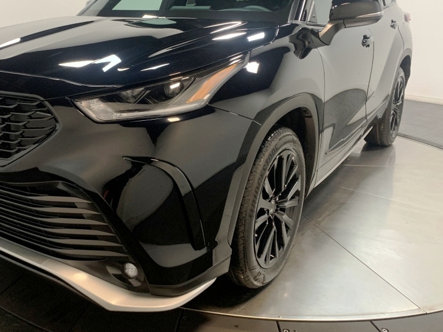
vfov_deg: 39.4
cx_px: 148
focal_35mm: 36
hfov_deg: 50.5
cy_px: 123
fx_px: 461
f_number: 1.8
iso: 320
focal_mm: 4.25
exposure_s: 1/60
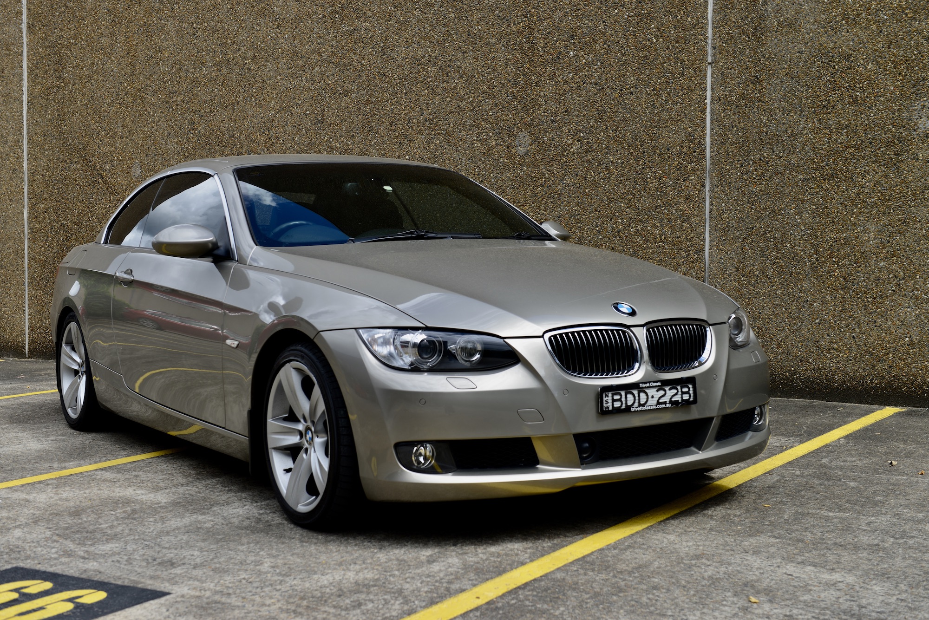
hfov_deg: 41.1
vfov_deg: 28.1
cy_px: 310
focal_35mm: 48
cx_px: 464
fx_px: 1239
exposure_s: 1/250
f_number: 6.3
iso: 100
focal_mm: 48
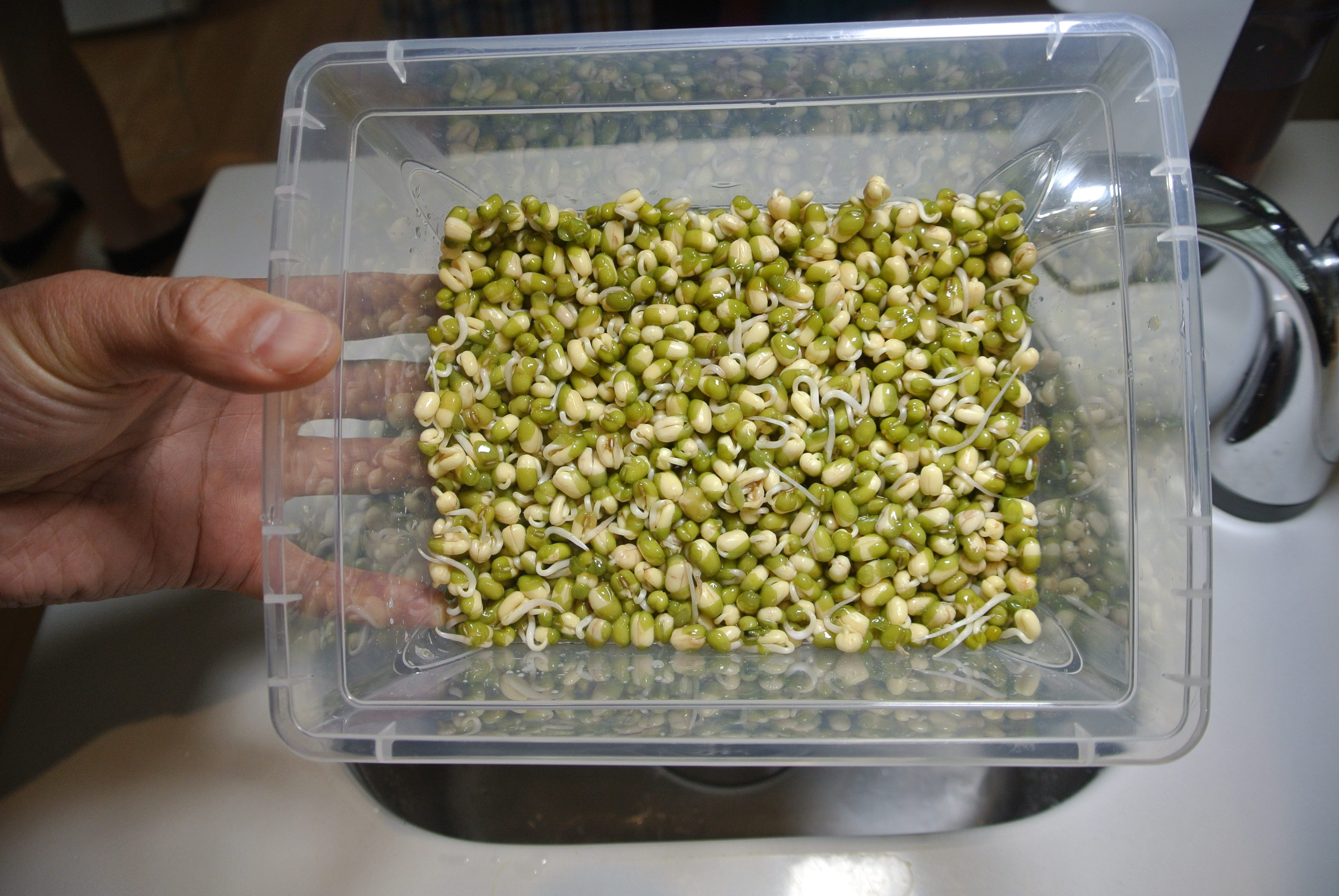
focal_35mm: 27
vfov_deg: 48.0
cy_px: 448
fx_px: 1005
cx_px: 670
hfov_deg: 67.3
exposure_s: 1/200
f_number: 3.5
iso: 200
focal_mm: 10
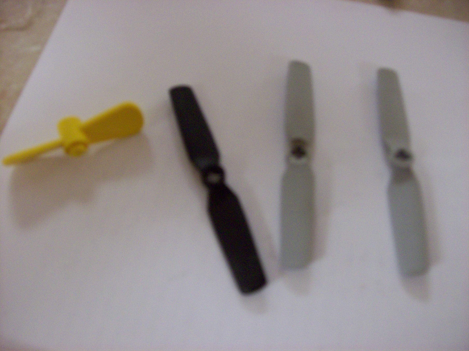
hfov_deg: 51.4
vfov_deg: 39.6
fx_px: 488
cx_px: 234
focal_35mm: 36
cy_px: 176
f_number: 2.7
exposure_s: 1/23.9
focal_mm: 6
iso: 160
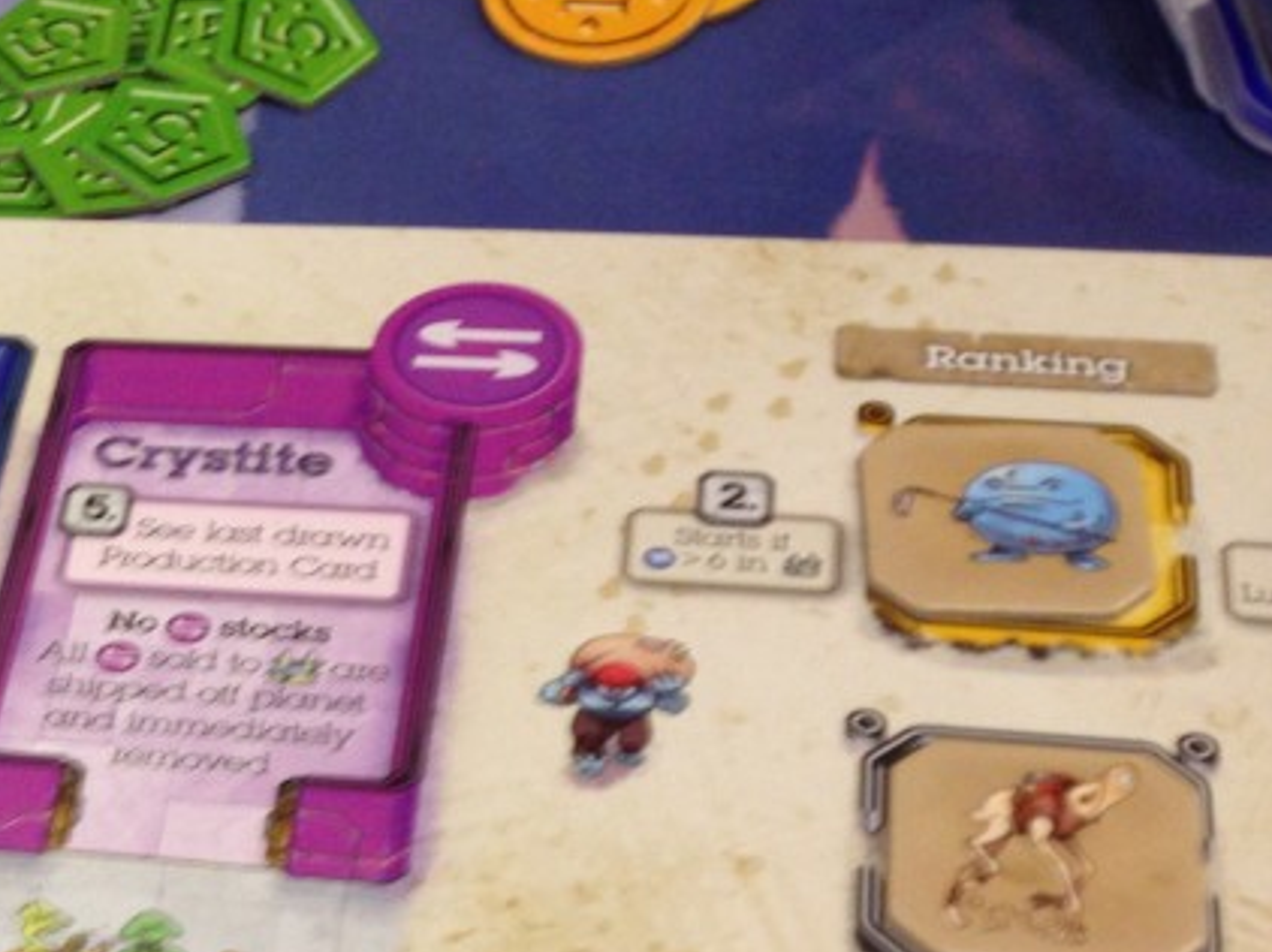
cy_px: 1073
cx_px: -265
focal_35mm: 85
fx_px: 3122
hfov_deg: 21.4
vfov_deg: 16.8
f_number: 2.4
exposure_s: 1/20
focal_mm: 4.28
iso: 80
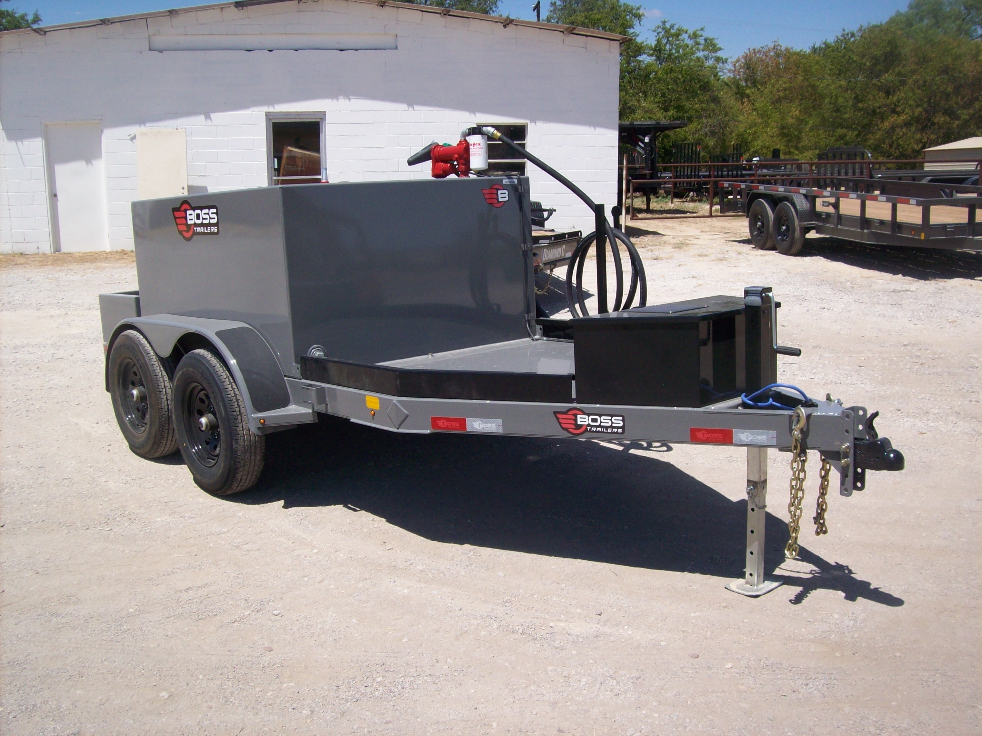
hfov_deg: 51.4
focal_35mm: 36
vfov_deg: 39.6
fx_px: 1021
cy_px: 368
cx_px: 491
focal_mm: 6
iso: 80
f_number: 4.8
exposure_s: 1/723
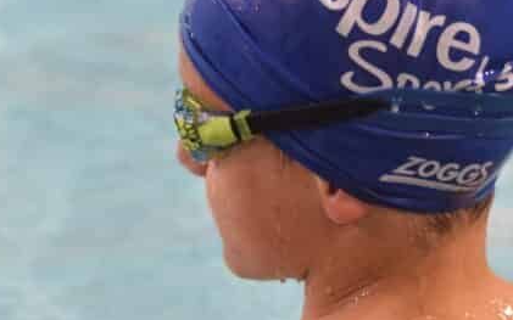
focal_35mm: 186
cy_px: 156
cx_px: 222
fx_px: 2600
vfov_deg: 7.1
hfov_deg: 11.3
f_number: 2
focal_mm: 50
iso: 400
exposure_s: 1/200
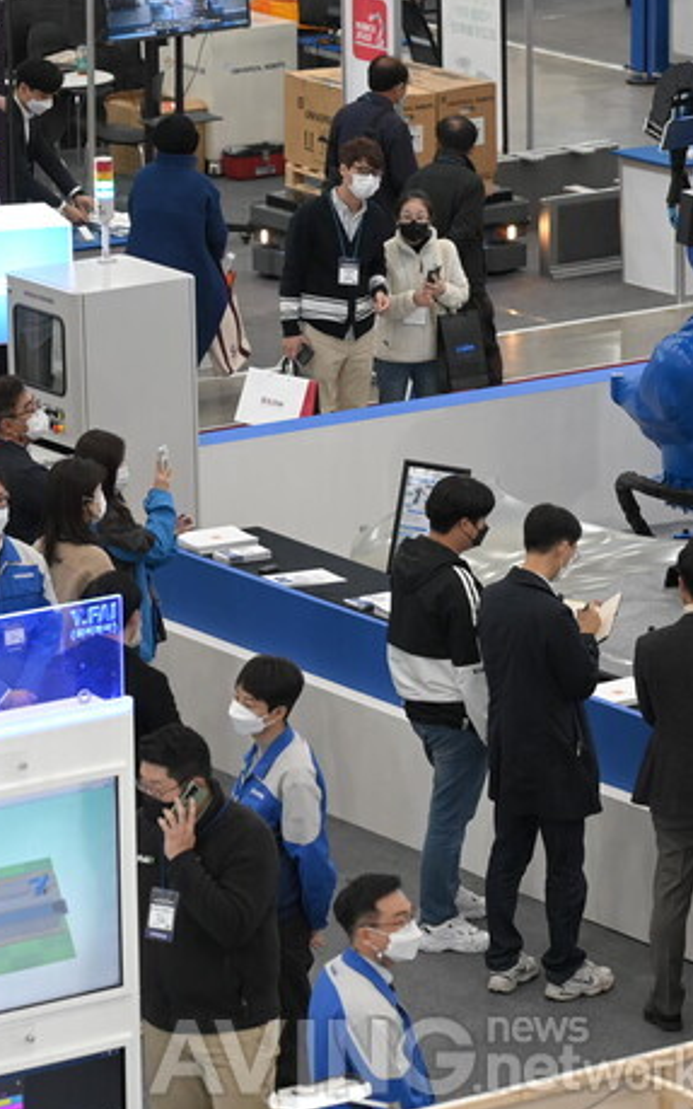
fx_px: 5800
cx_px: 391
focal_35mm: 192
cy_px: 387
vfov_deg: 10.9
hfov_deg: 6.8
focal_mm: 90
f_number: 4
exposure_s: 1/200
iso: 1600
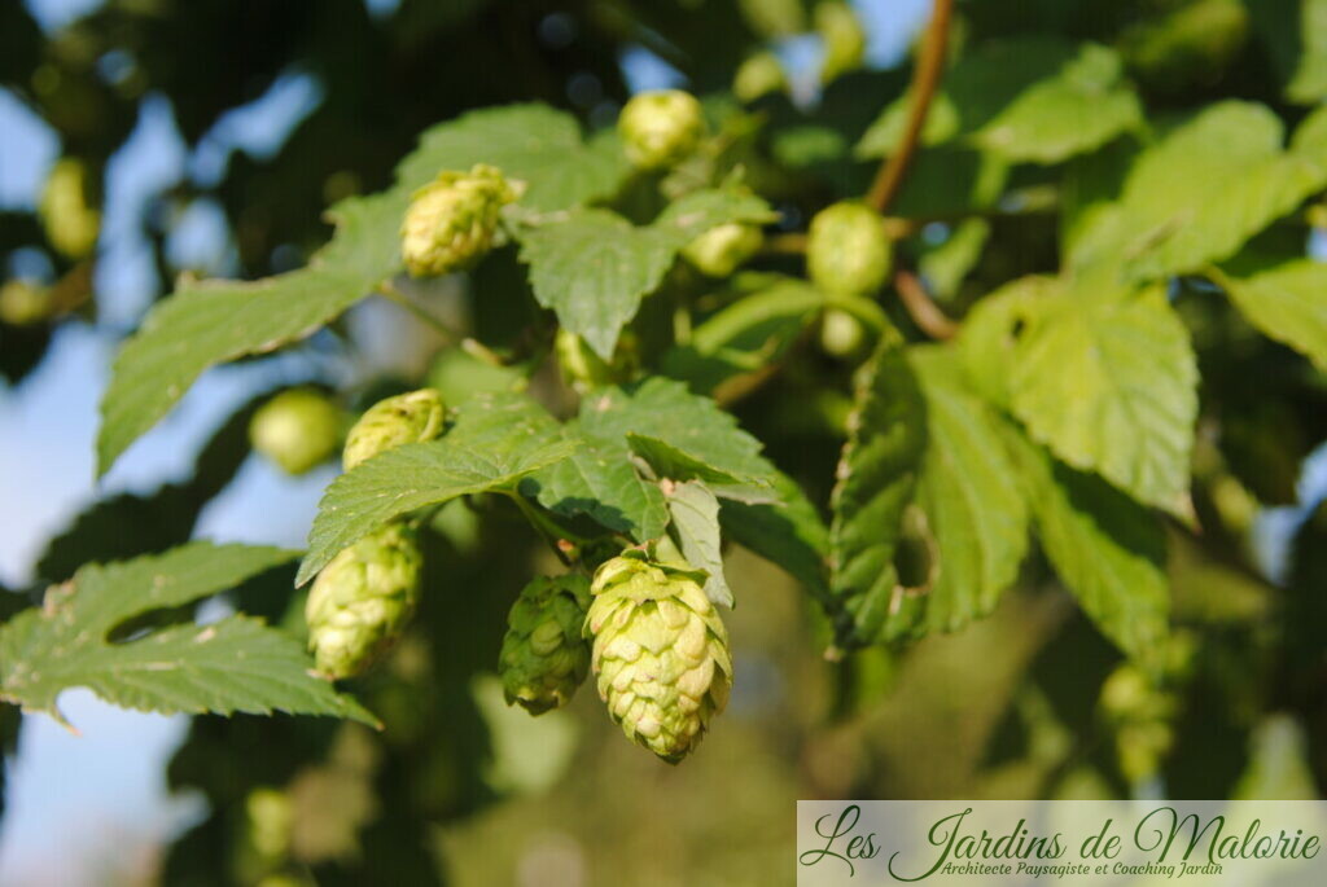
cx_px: 664
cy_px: 444
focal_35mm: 90
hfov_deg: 22.6
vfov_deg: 15.2
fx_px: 3321
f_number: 5.6
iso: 160
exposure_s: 1/500
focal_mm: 60
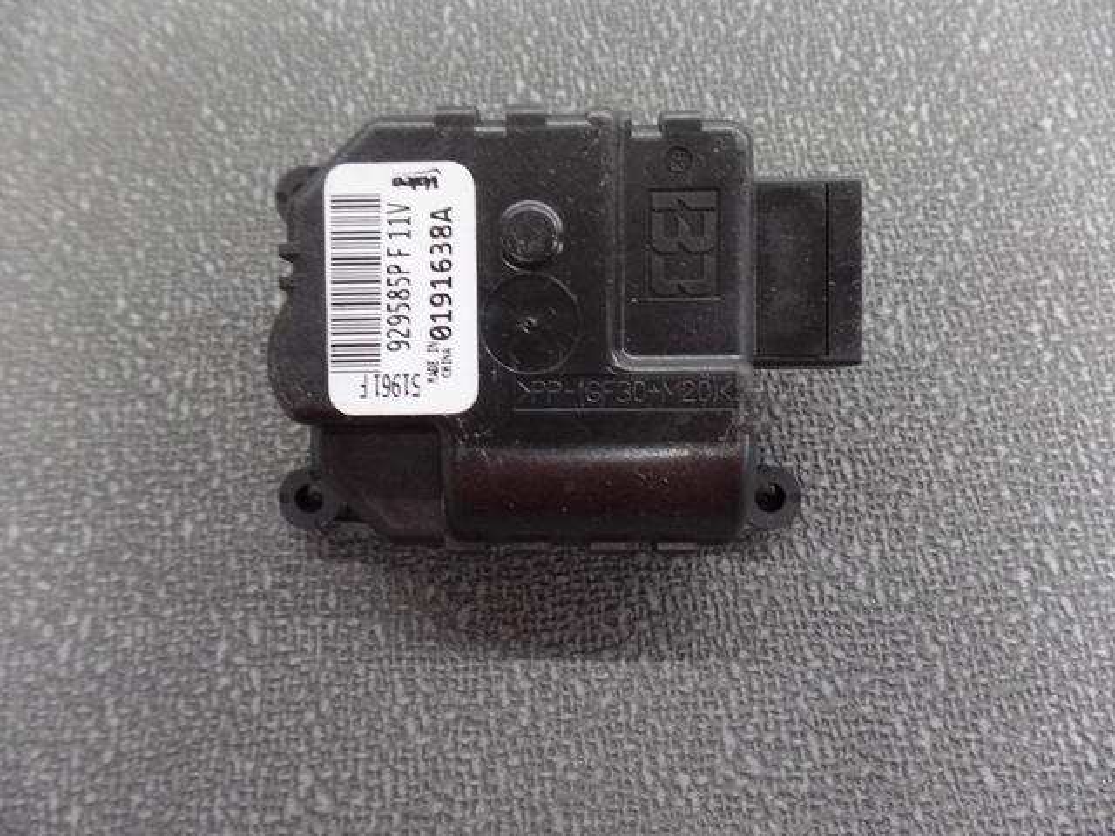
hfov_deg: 73.9
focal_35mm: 23
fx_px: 741
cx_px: 558
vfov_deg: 58.9
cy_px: 418
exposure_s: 1/20
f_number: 2.8
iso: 400
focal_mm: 4.1
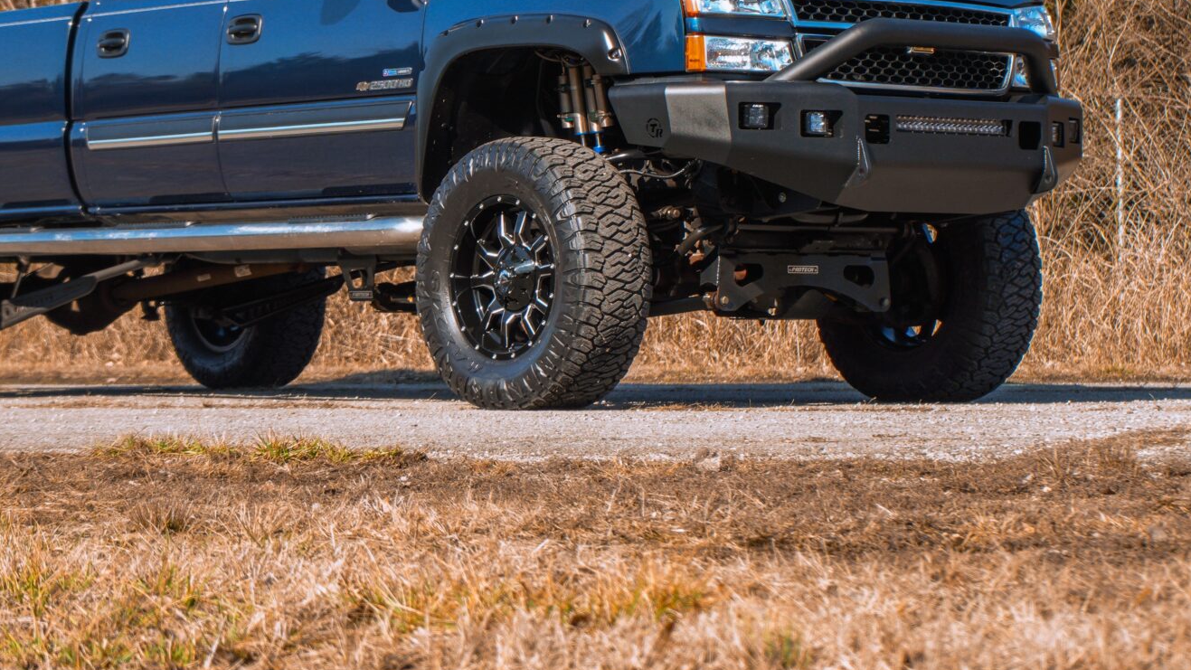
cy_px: 83
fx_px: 3600
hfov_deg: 18.8
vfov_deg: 10.6
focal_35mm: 114
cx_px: 519
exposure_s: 1/800
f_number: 5.6
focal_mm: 70
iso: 320
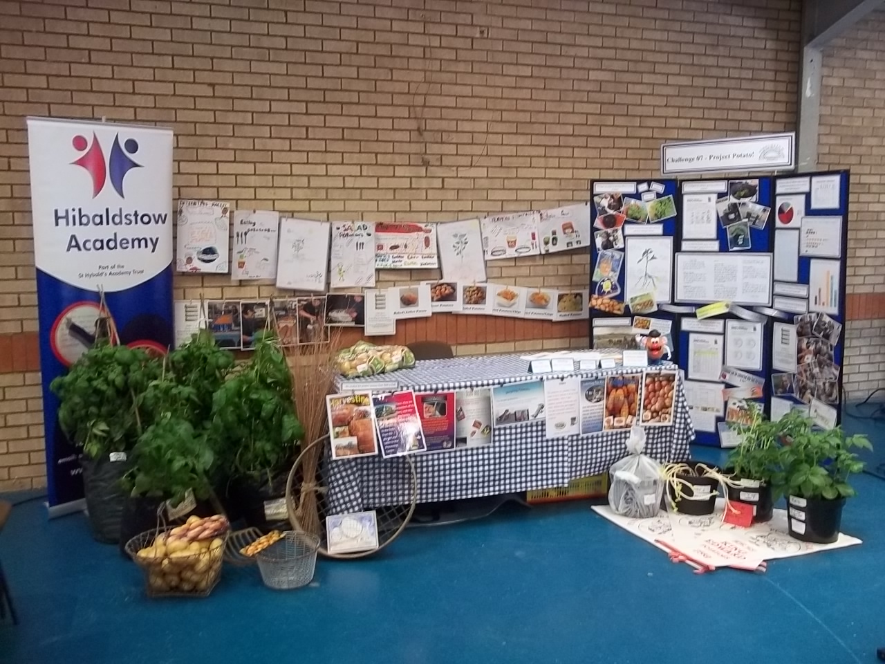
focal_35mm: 32
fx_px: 818
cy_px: 332
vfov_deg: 44.2
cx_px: 442
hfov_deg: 56.8
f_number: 2.9
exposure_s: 1/15
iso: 160
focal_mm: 5.7
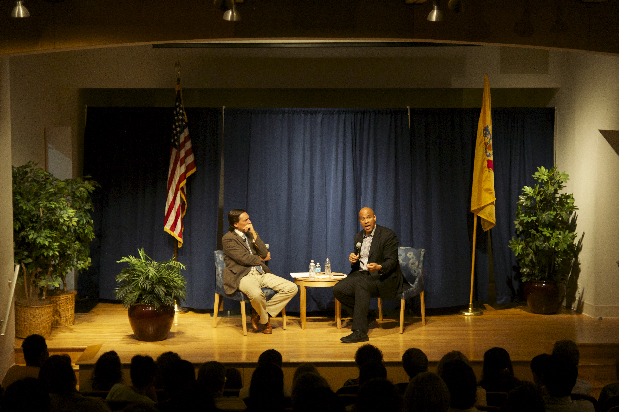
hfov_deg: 27.0
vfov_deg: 18.2
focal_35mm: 75
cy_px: 206
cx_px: 310
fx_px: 1289
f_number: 3.2
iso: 1600
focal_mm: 50
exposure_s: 1/80
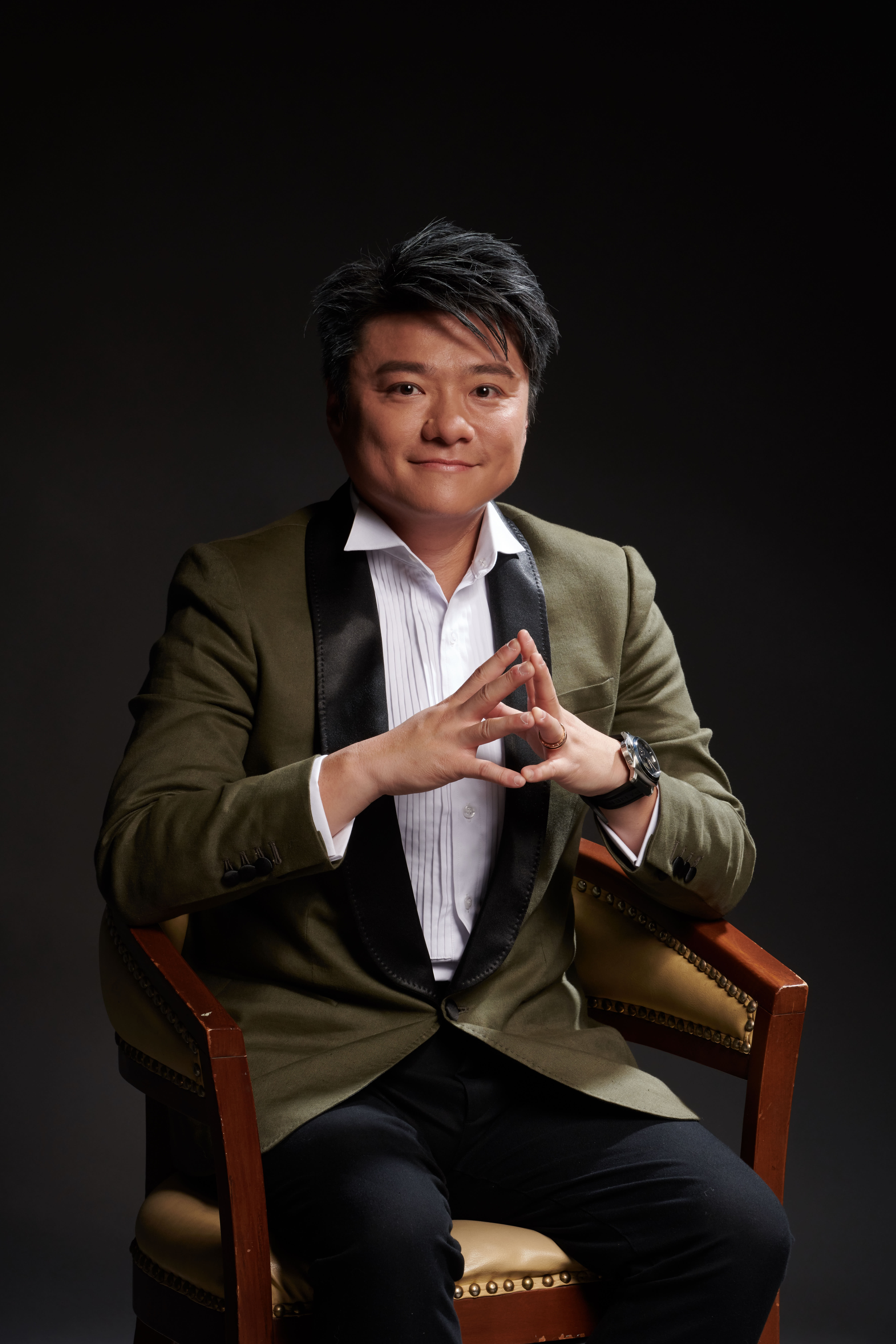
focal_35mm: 130
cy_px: 672
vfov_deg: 15.8
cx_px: 448
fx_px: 4853
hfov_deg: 10.5
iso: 400
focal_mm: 130
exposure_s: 1/160
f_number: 14
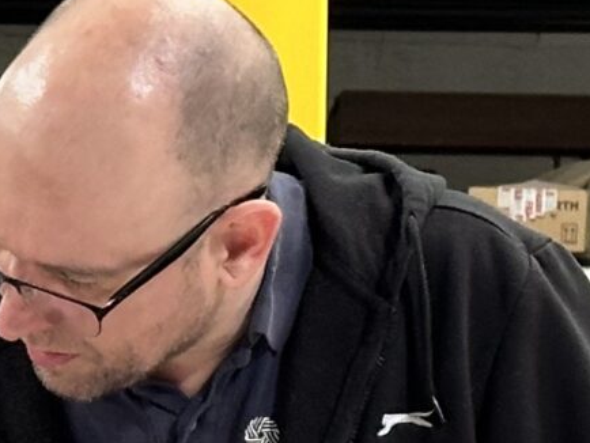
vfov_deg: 5.2
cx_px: -71
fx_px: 4826
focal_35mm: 283
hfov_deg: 7.0
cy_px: 620
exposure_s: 1/50
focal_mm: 6.86
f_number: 1.78
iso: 160
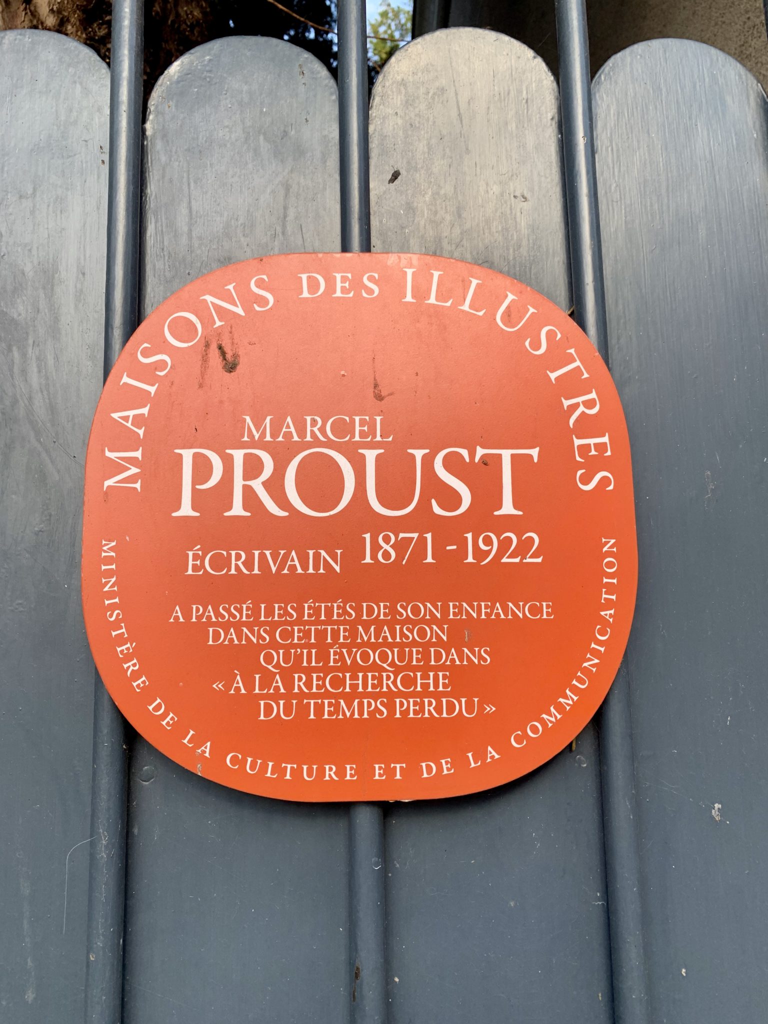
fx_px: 769
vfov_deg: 67.3
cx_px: 384
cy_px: 512
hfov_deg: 53.1
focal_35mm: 26
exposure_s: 1/232
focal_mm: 4.25
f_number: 1.8
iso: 25
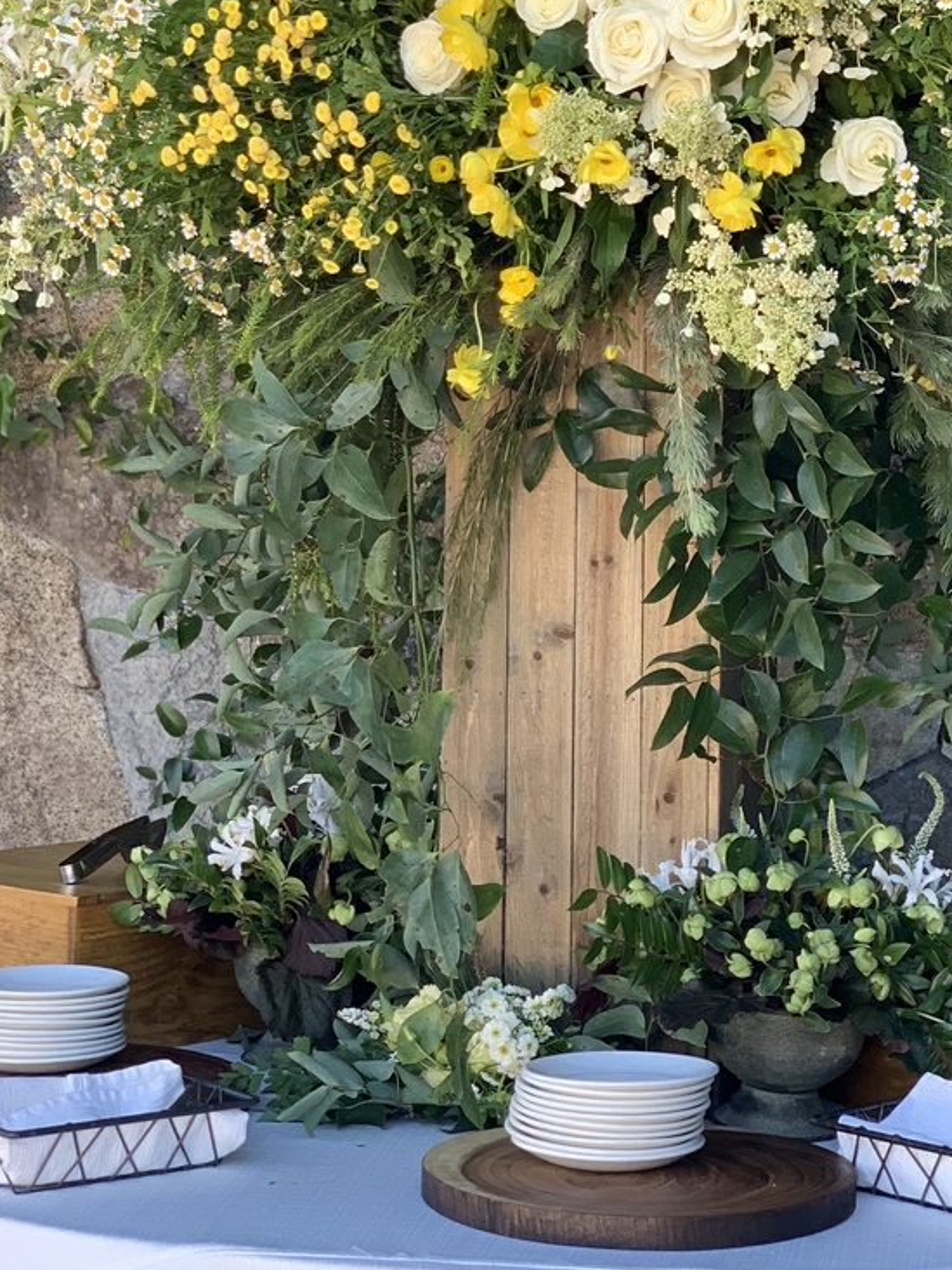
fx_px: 3557
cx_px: 569
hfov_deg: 15.2
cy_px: 251
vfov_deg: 20.0
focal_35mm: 97
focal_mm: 6
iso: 64
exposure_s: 1/122
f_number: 2.4
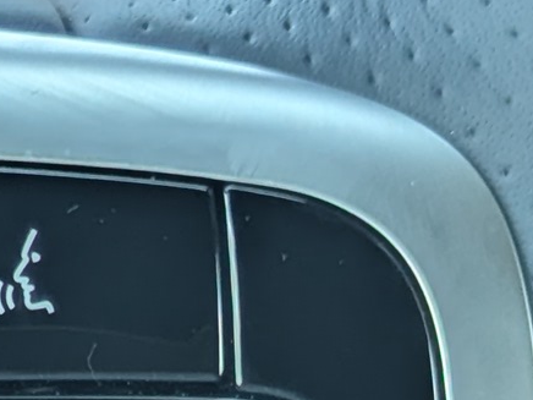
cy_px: 913
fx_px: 4342
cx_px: -427
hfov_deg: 6.9
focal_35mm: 282
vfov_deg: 5.1
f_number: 1.85
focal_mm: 6.81
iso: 43
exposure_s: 1/75.2
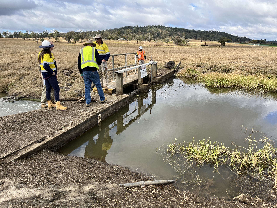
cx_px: 138
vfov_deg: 53.1
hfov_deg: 67.3
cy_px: 104
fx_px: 208
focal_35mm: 26
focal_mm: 5.1
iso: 50
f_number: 1.6
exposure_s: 1/2024
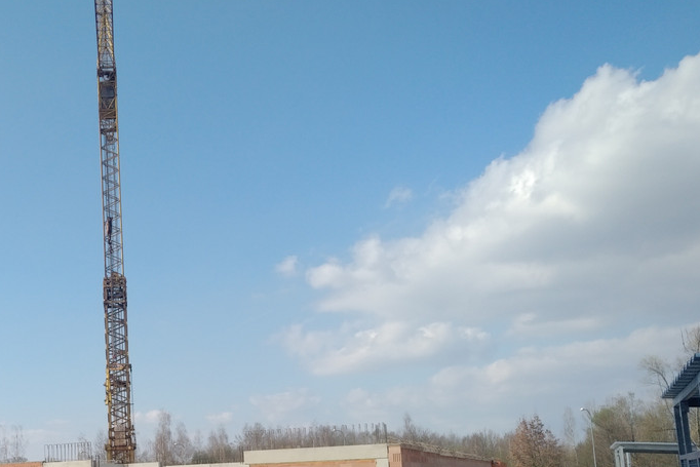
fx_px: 856
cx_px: 128
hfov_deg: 42.3
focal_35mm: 44
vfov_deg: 29.8
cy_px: 372
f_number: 2
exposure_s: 1/1953
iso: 100
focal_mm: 4.52
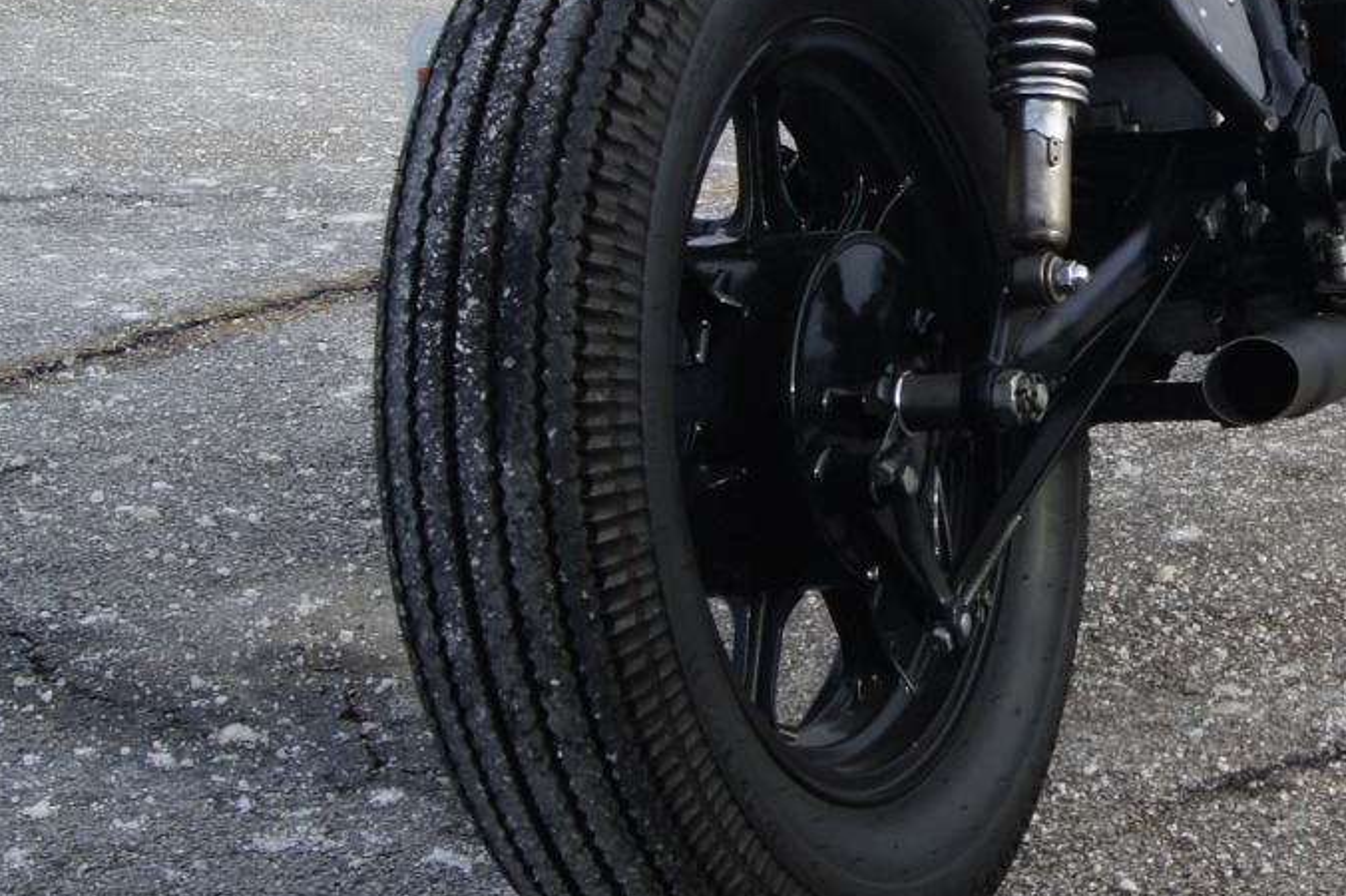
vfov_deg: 16.8
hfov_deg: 24.6
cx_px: 1234
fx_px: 2990
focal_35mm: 80
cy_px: 115
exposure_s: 1/60
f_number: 11
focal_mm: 20
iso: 100
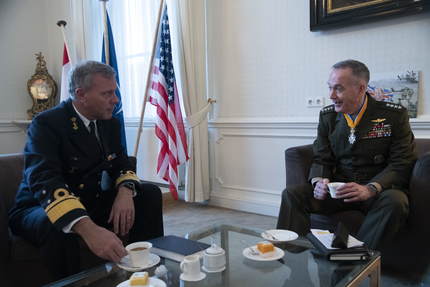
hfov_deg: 60.3
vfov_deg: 42.3
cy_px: 144
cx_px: 215
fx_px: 370
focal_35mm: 31
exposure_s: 1/100
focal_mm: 31
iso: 3200
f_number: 4
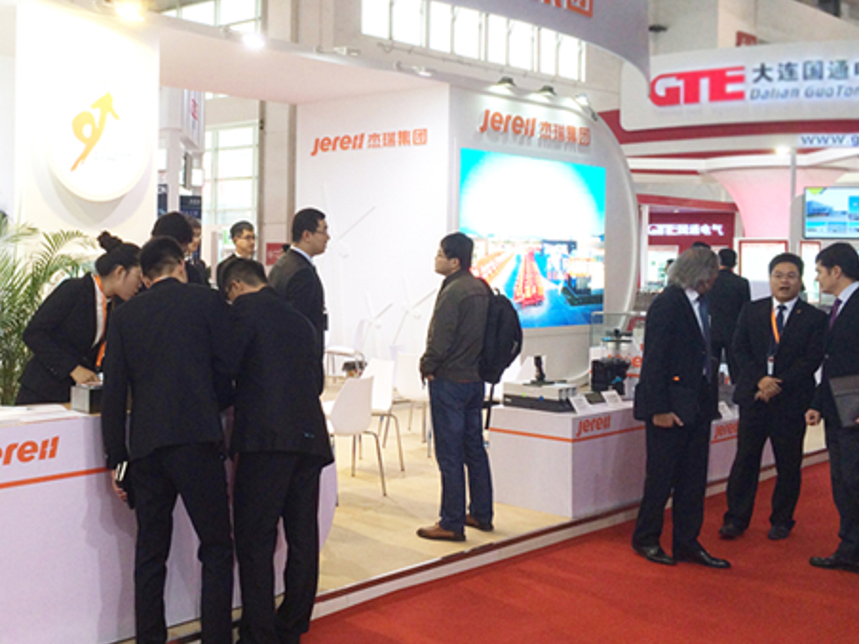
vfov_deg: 33.4
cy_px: 236
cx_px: 279
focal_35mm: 43
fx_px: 1067
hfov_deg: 43.2
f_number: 2.2
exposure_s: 1/100
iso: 50
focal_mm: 4.15
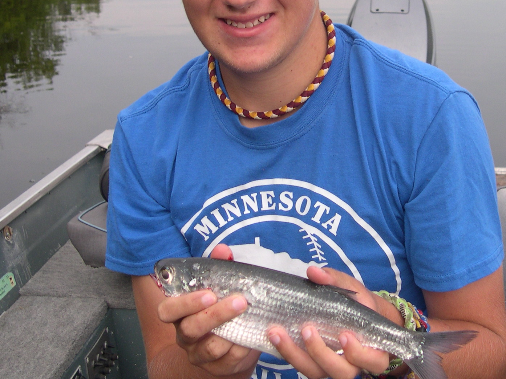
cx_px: 302
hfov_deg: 31.1
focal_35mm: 62
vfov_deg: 23.5
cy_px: 111
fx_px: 906
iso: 100
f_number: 2.8
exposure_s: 1/302
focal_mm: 8
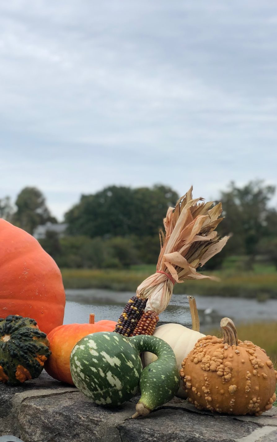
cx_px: -20
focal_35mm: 74
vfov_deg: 27.8
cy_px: 222
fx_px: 894
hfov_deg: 17.1
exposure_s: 1/685
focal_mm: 6
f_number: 2.4
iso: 16
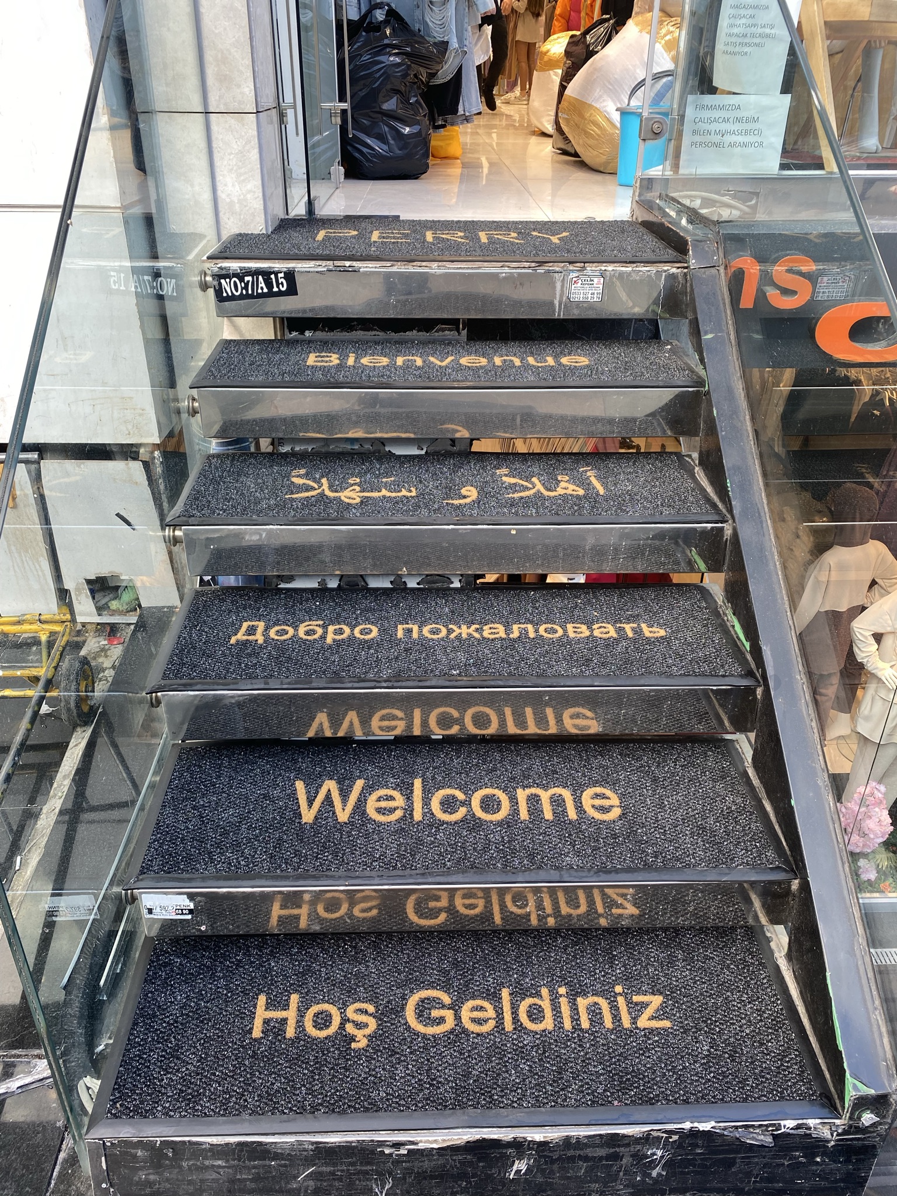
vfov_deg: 67.3
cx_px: 448
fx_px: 898
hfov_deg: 53.1
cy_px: 598
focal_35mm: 26
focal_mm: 4.25
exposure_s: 1/116
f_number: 1.8
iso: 32
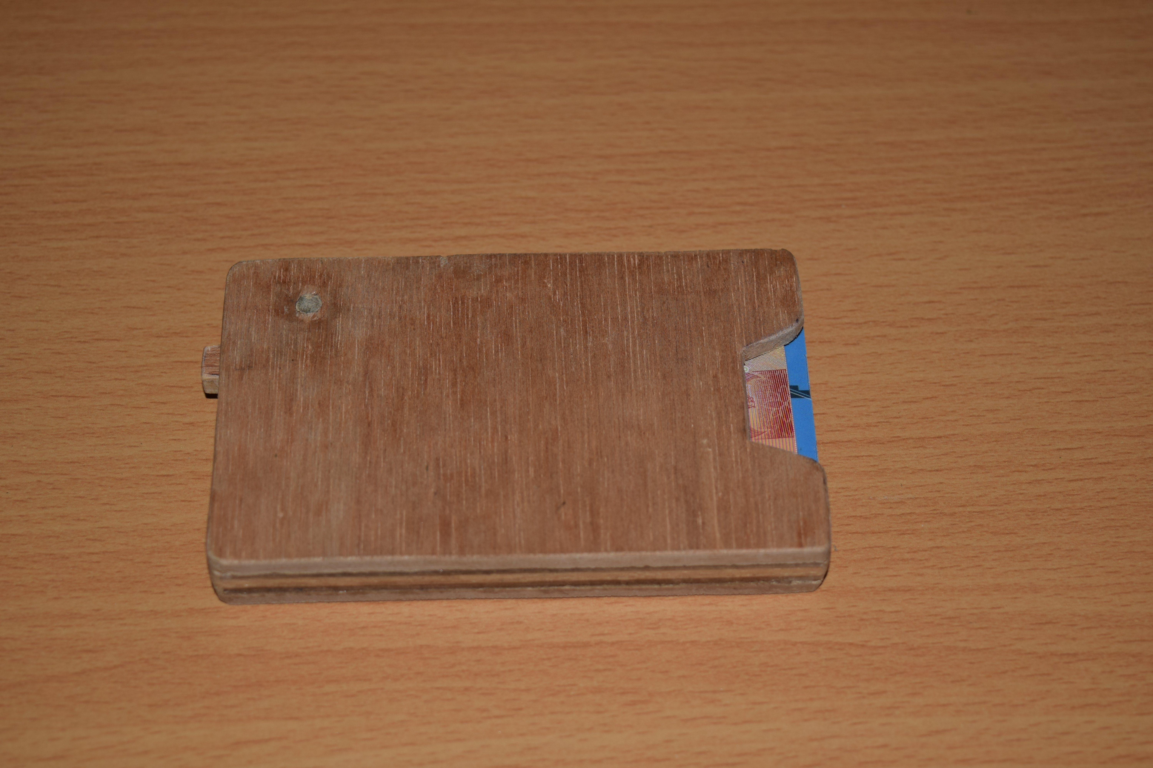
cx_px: 576
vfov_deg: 19.7
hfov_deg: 29.2
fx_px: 2210
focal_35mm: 69
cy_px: 384
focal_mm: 46
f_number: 5.6
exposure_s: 1/125
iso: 100
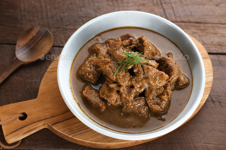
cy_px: 75
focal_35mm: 53
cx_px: 113
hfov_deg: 37.5
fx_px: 333
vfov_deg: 25.5
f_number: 5.6
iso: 125
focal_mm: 35
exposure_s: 1/80
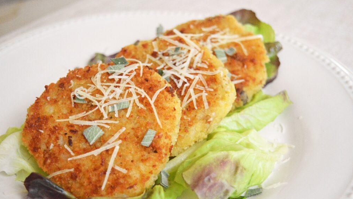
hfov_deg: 41.7
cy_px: 107
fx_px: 464
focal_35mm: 50
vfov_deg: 24.2
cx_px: 178
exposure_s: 1/320
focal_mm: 31
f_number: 4.5
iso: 3200
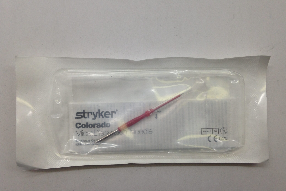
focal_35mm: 35
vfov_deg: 37.8
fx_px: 278
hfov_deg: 54.4
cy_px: 103
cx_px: 143
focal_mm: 4.12
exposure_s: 1/60
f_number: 2.4
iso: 50
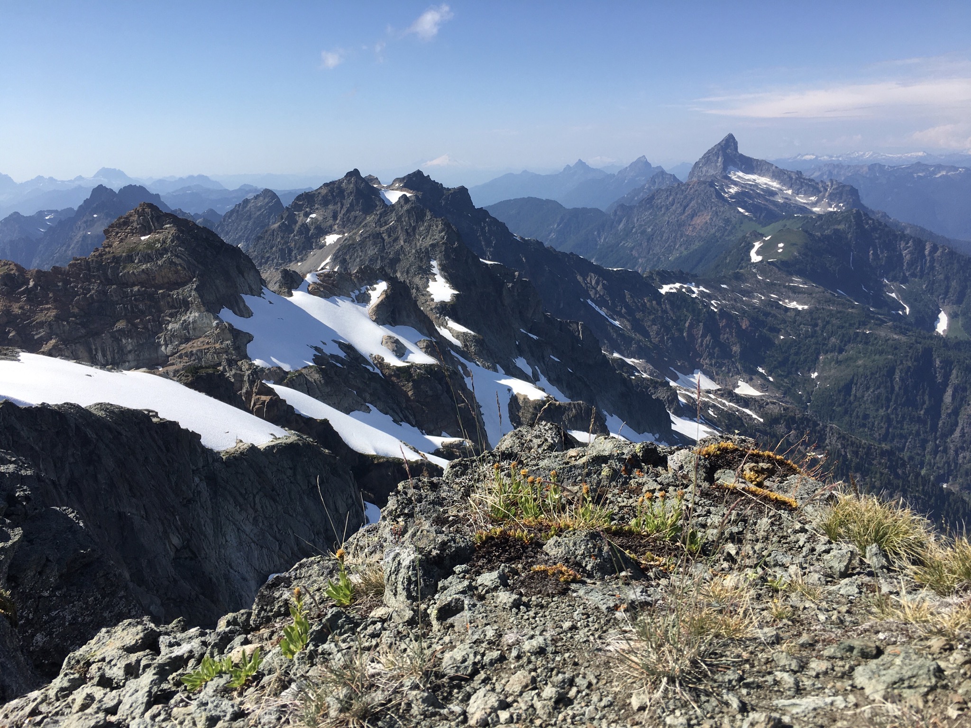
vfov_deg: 48.2
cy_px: 364
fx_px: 813
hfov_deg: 61.7
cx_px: 486
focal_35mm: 29
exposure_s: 1/1672
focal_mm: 4.15
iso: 25
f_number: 2.2
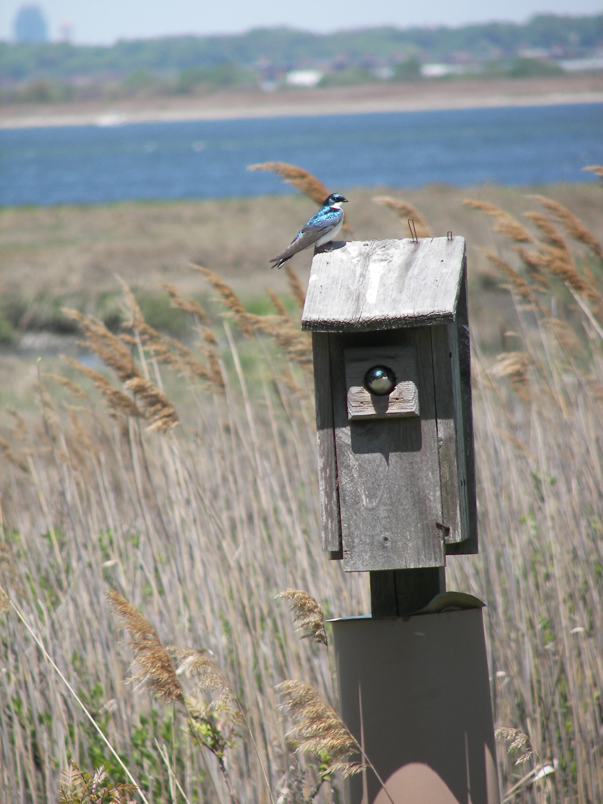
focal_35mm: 432
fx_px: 10034
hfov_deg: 3.4
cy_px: 402
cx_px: 302
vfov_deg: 4.6
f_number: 3.7
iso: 50
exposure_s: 1/400
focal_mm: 72
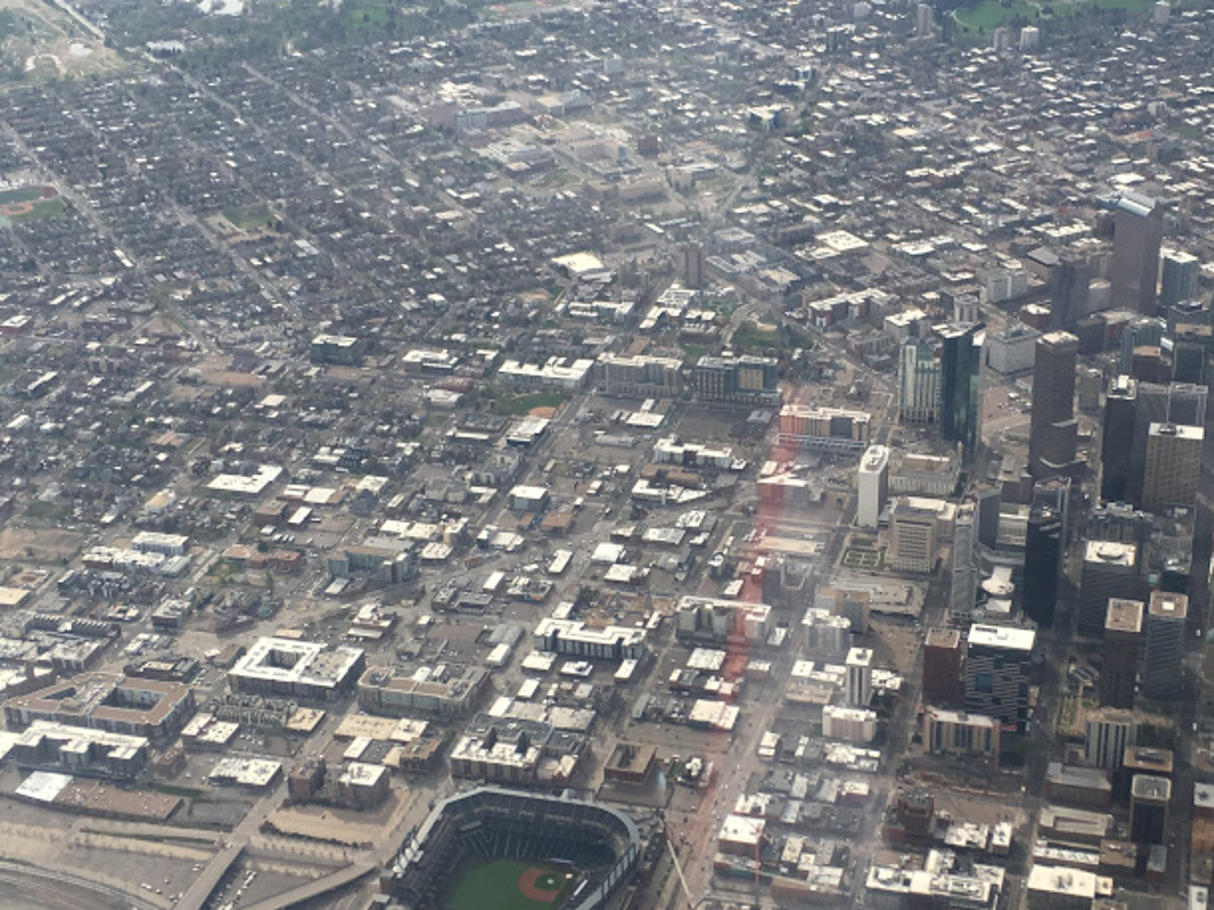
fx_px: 1999
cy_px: 459
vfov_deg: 25.7
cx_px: 791
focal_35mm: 57
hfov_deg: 33.5
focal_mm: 4.15
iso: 25
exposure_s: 1/845
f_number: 2.2
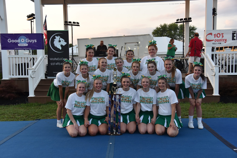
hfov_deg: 43.6
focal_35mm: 45
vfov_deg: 29.9
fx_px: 296
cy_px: 79
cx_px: 118
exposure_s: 1/125
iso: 640
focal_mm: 45
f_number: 5.6
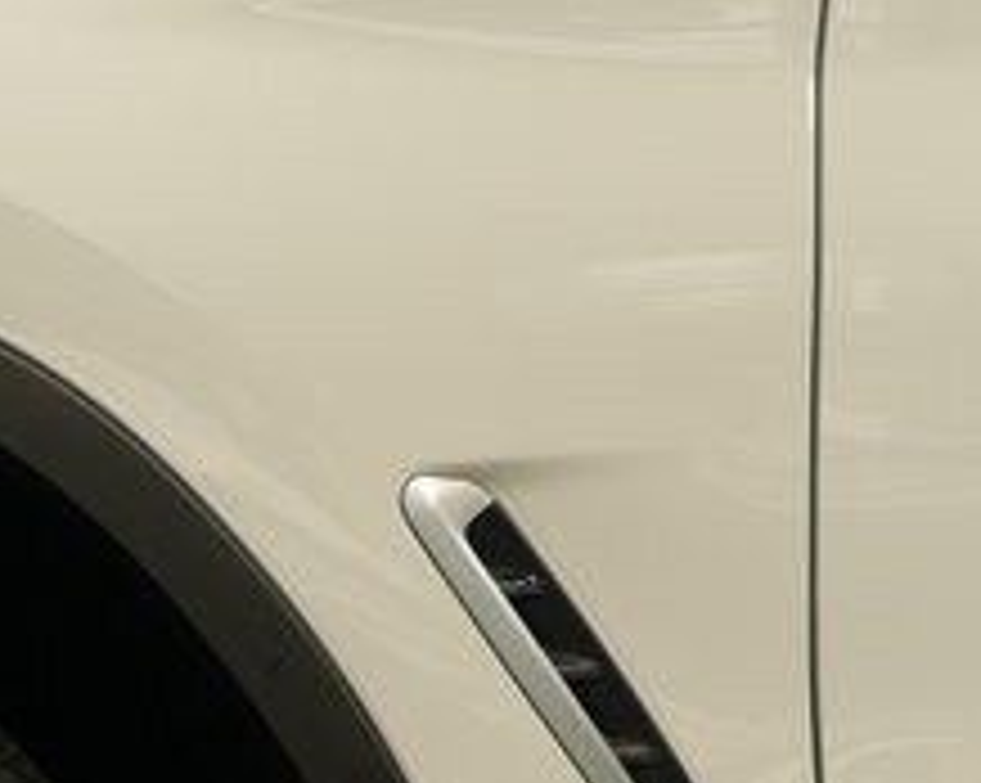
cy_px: 958
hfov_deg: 11.2
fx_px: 4786
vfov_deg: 9.2
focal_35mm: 165
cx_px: -513
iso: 200
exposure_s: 1/200
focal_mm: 18
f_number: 5
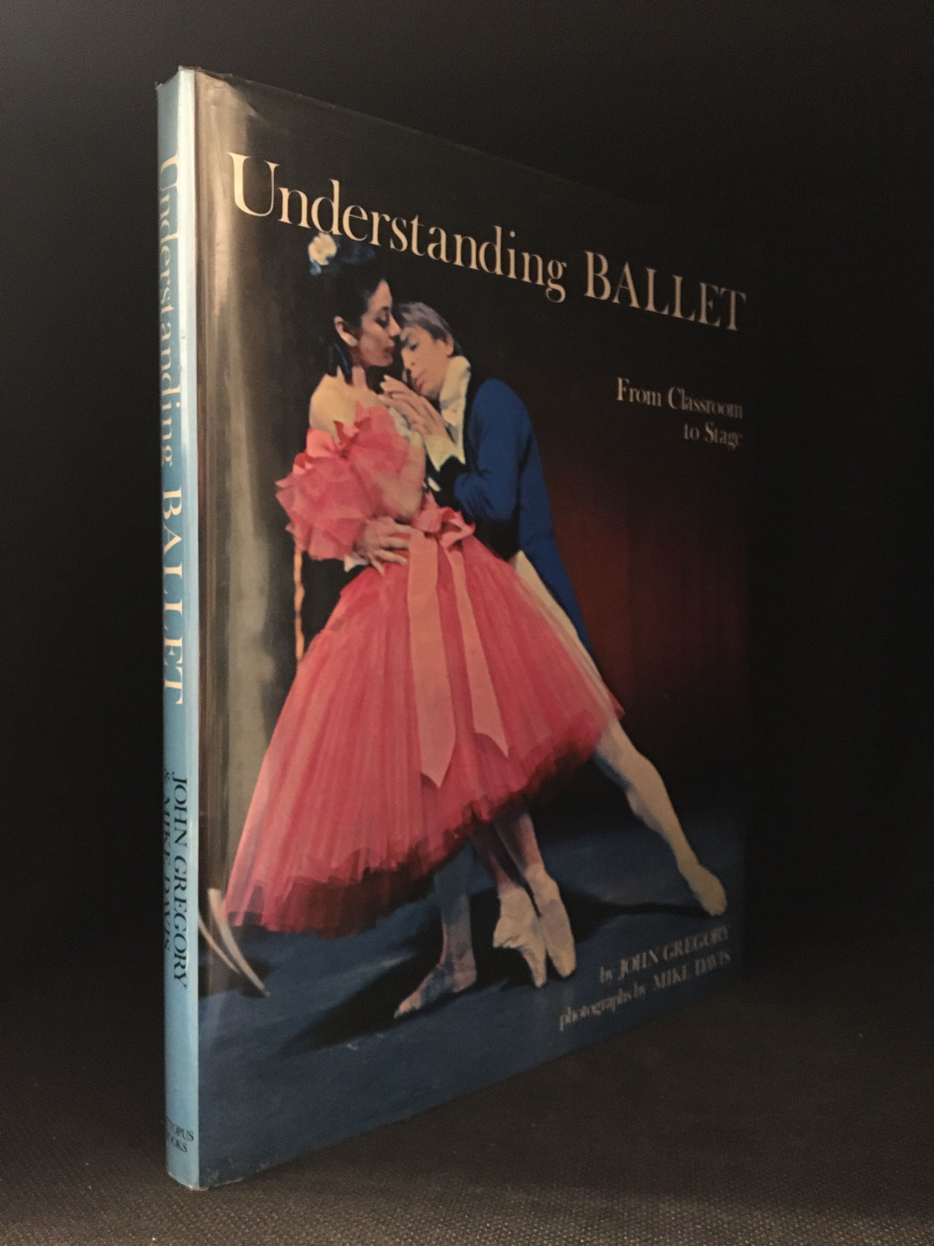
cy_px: 623
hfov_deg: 48.2
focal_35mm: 29
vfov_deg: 61.7
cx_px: 467
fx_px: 1043
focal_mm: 4.15
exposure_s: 1/15
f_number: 2.2
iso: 250
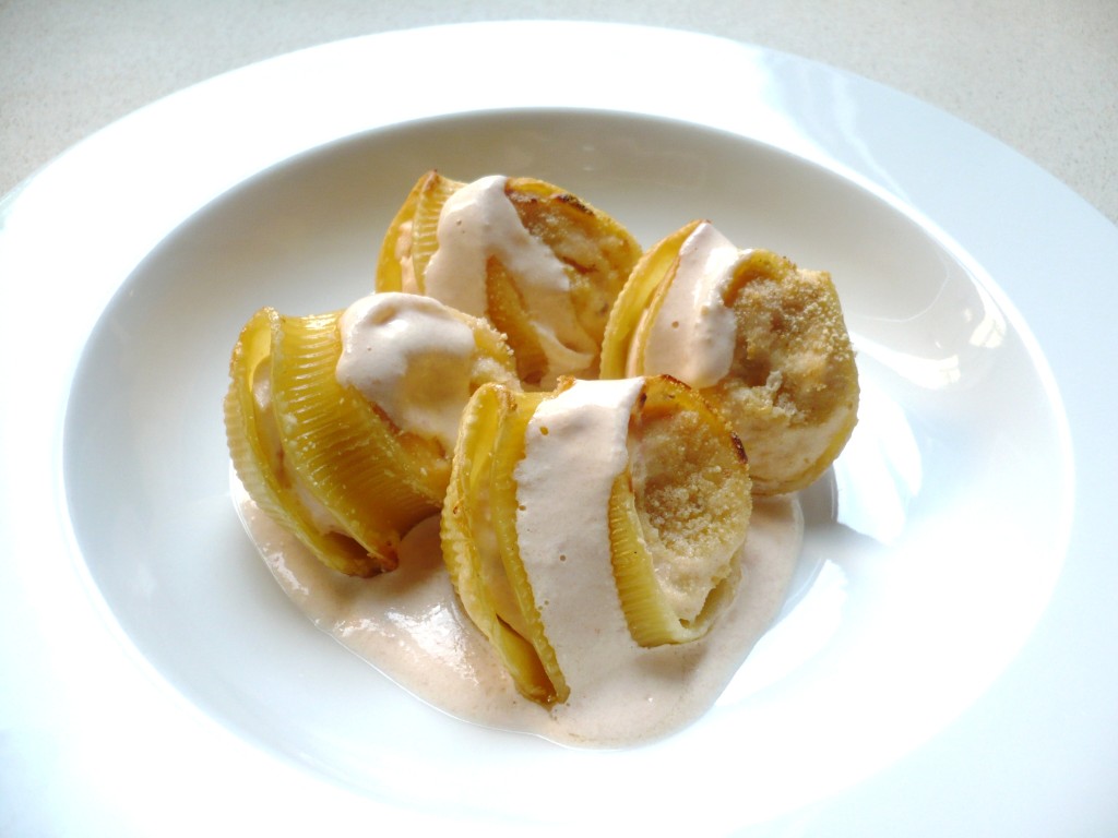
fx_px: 1130
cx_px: 559
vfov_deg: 40.7
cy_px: 419
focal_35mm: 35
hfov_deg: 52.6
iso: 100
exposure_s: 1/50
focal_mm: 5.8
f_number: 2.8
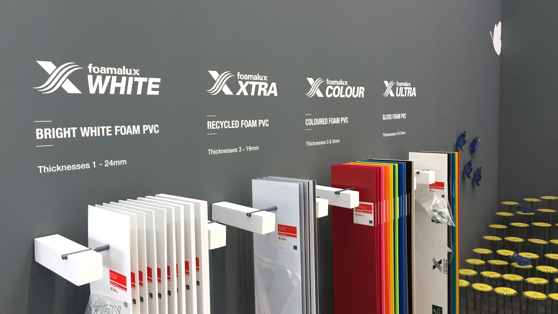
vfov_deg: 36.7
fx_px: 473
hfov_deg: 61.0
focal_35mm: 32
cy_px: 149
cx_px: 279
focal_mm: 4.15
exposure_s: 1/33
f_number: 2.2
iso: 50
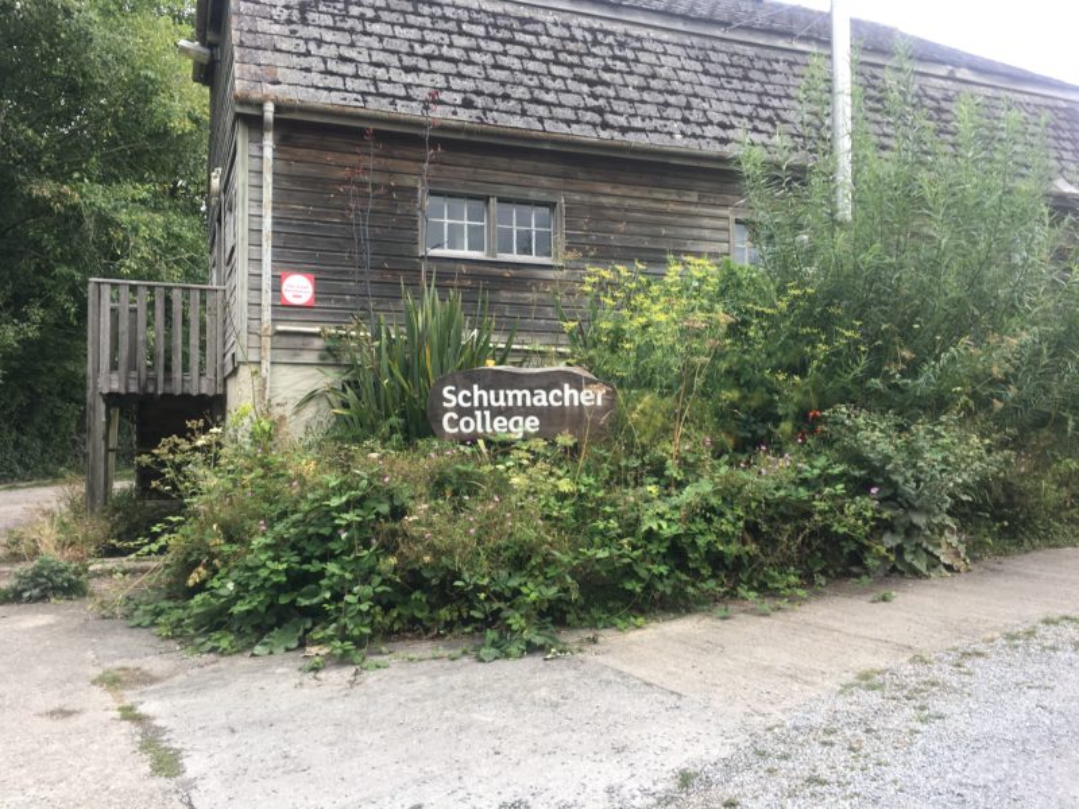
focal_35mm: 29
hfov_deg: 61.7
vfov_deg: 48.2
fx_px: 904
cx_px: 540
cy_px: 404
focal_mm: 4.15
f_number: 2.2
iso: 25
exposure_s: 1/104
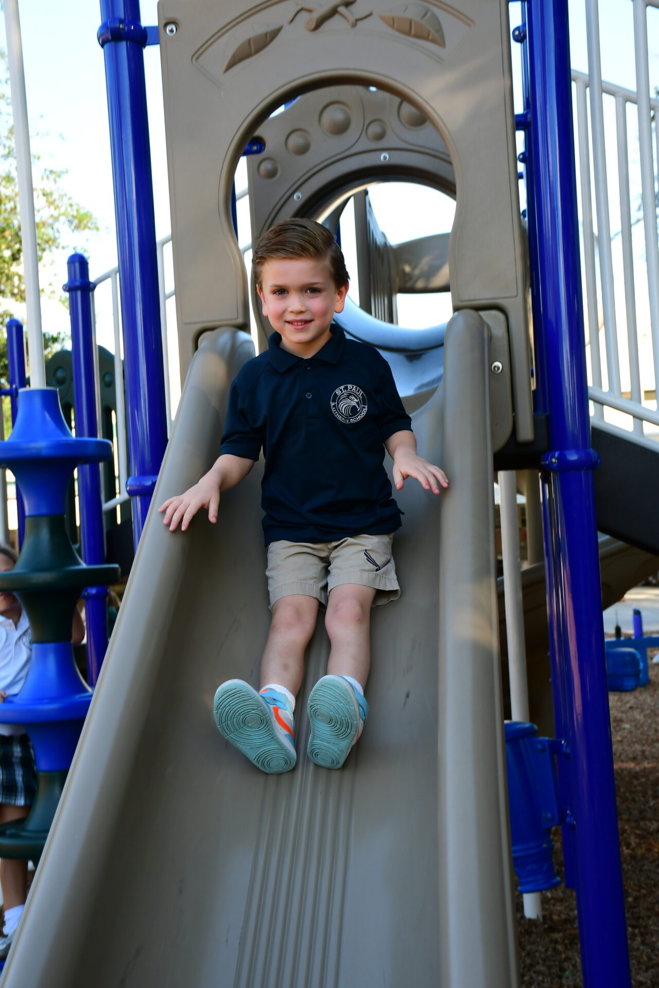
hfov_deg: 26.5
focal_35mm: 51
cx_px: 330
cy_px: 494
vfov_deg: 38.9
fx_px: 1400
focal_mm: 34
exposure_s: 1/200
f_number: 5.6
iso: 280
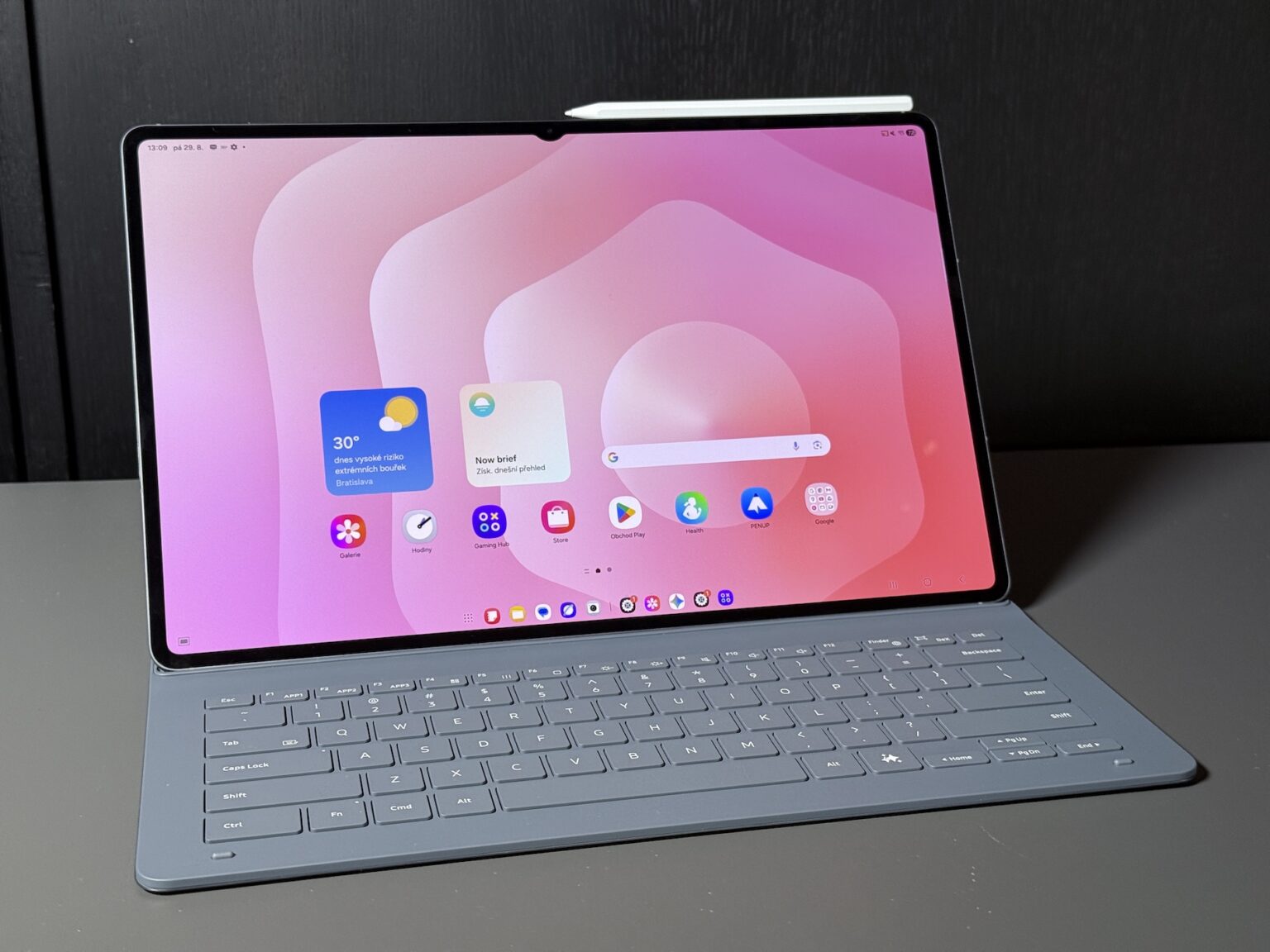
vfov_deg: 30.3
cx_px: 635
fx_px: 1761
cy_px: 476
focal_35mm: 48
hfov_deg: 39.7
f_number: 1.78
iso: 64
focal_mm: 6.76
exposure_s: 1/120
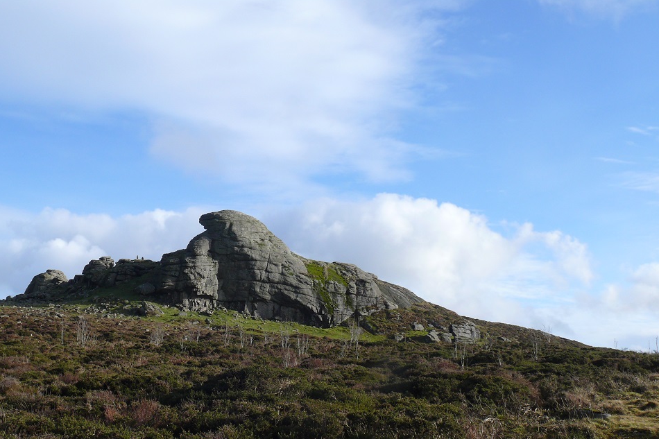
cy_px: 310
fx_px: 842
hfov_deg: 42.4
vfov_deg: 28.9
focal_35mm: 46
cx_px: 247
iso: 100
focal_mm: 7.4
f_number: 5.6
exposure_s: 1/320
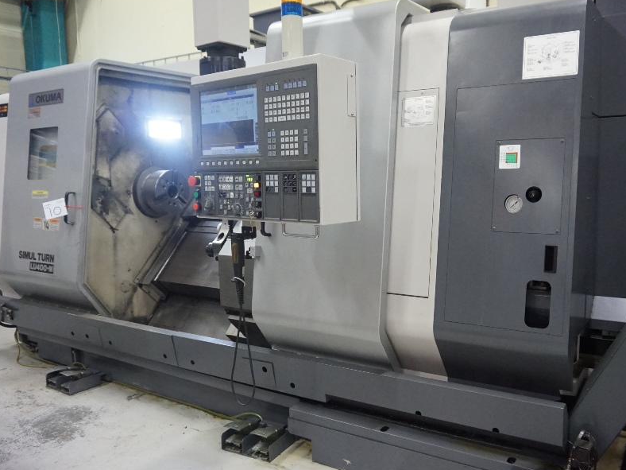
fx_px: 543
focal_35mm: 30
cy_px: 235
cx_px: 363
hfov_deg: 59.6
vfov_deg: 46.8
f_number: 3.5
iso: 3200
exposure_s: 1/100
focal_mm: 16
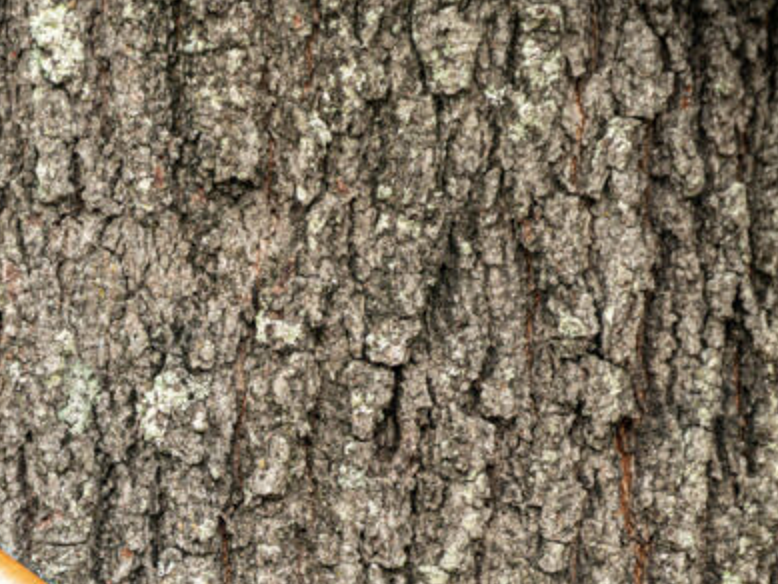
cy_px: 601
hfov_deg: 2.1
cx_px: -130
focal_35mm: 947
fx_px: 21291
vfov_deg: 1.6
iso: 500
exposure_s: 1/25
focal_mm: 400
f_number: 5.6
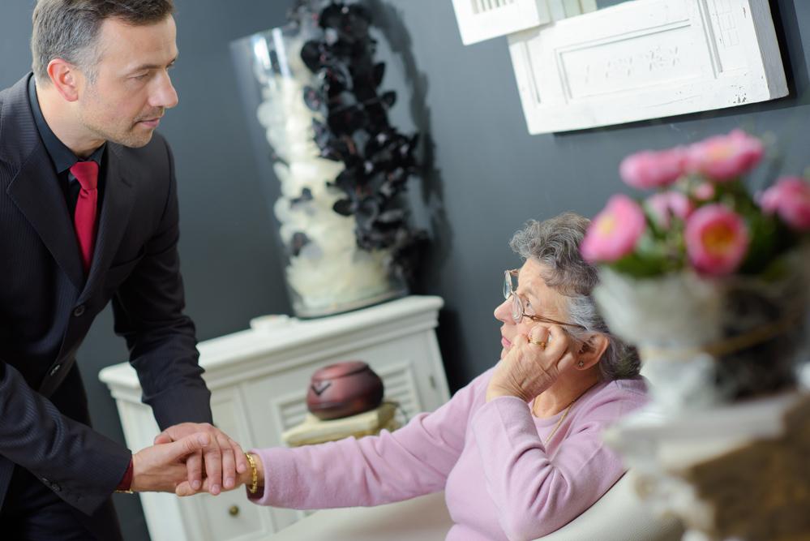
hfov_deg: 23.9
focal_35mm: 85
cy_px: 270
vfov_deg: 16.1
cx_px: 405
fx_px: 1913
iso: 160
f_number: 2.8
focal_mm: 85
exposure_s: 1/100
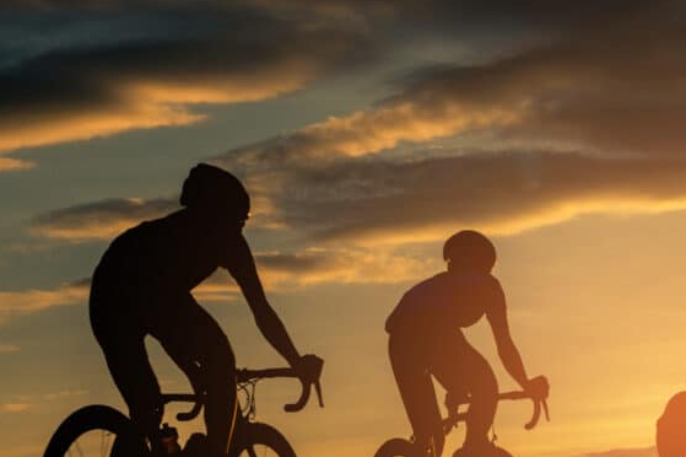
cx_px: 438
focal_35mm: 109
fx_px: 2076
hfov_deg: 18.7
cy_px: 299
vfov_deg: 12.5
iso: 200
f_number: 9
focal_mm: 35
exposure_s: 1/1000
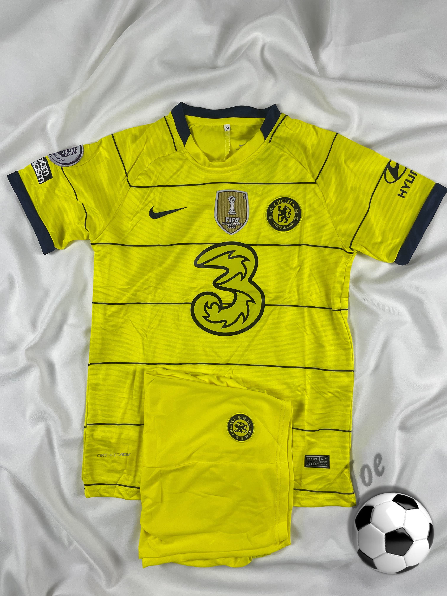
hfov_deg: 53.1
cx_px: 224
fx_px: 448
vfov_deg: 67.3
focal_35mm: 26
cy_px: 298
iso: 80
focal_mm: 4.2
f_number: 1.6
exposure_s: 1/100
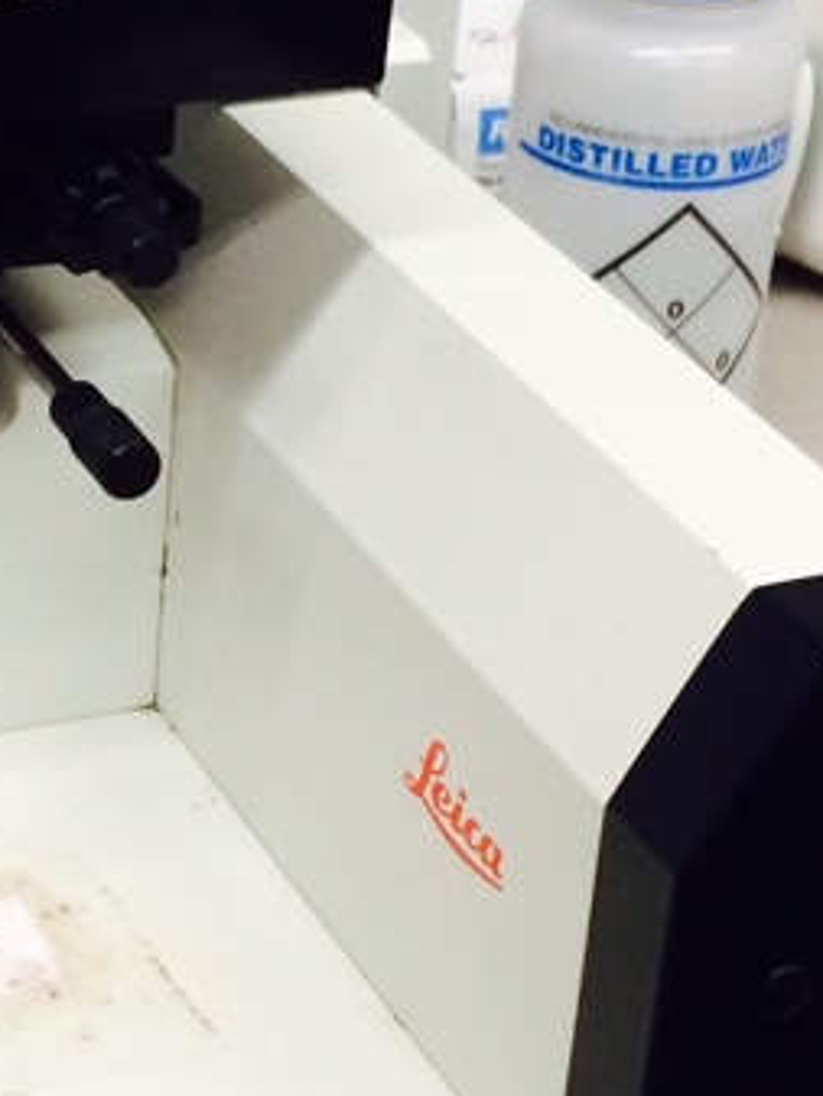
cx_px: 55
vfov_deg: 17.3
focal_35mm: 114
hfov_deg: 12.9
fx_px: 3612
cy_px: 589
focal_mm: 4.12
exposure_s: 1/30
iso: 50
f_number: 2.2
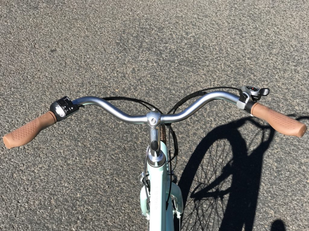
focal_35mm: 57
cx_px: 154
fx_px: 509
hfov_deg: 33.8
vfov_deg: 25.7
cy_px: 116
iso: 20
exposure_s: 1/465
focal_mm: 6.6
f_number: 2.8
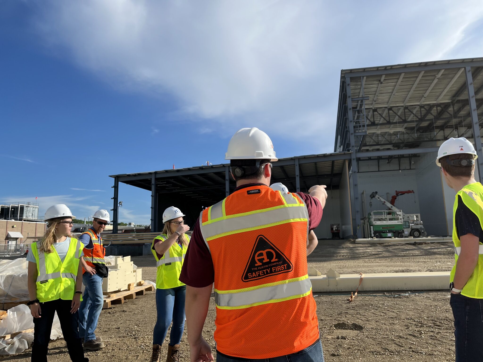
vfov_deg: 53.1
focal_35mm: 26
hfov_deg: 67.3
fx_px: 363
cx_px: 242
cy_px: 181
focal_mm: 5.1
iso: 50
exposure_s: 1/4149
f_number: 1.6
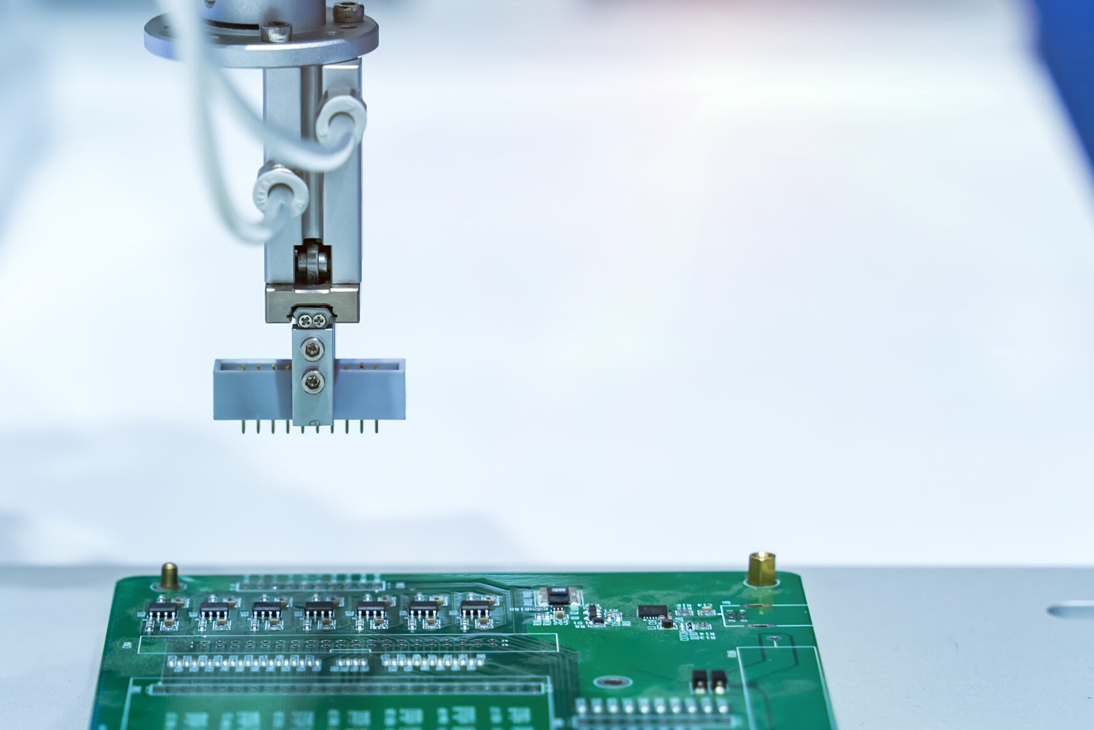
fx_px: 4741
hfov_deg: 13.1
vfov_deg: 8.8
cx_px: 337
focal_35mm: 156
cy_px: 390
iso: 400
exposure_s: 1/320
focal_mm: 105
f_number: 4.5
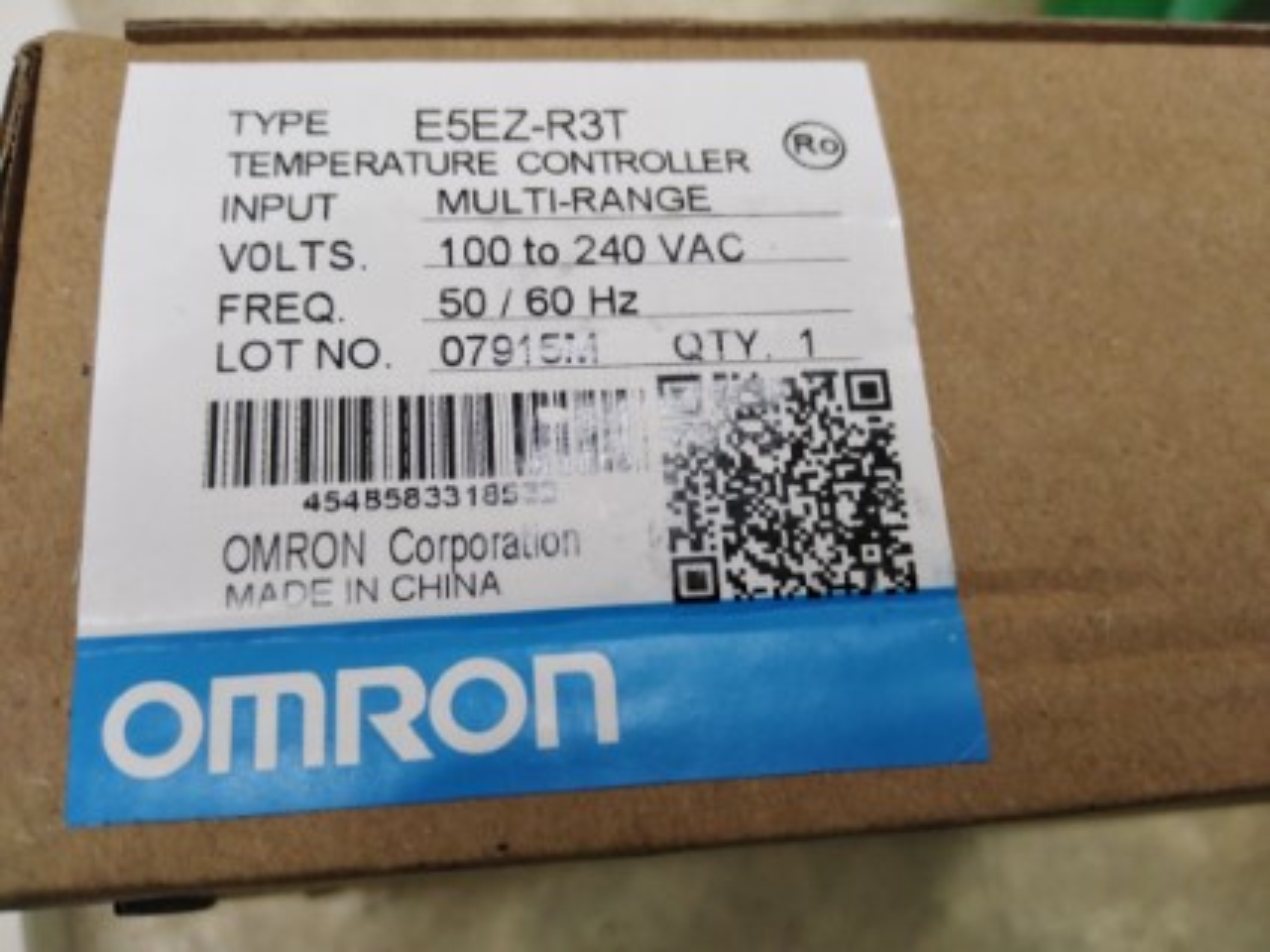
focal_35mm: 26
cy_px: 476
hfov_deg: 67.3
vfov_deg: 53.0
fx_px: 954
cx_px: 635
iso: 331
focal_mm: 3.59
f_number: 1.8
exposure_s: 1/30
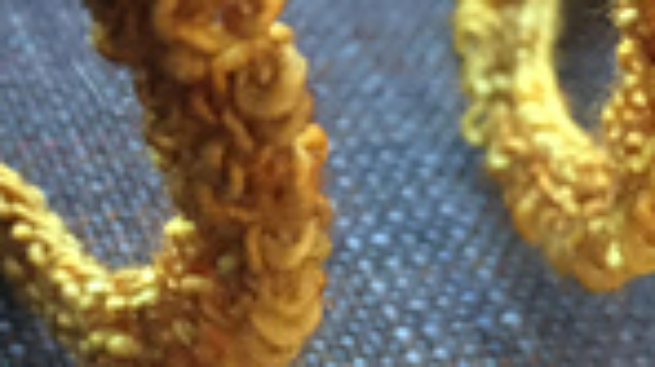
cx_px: 108
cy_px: -168
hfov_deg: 19.7
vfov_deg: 10.9
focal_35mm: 107
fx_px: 1857
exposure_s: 1/17
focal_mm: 4.15
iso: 320
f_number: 2.2
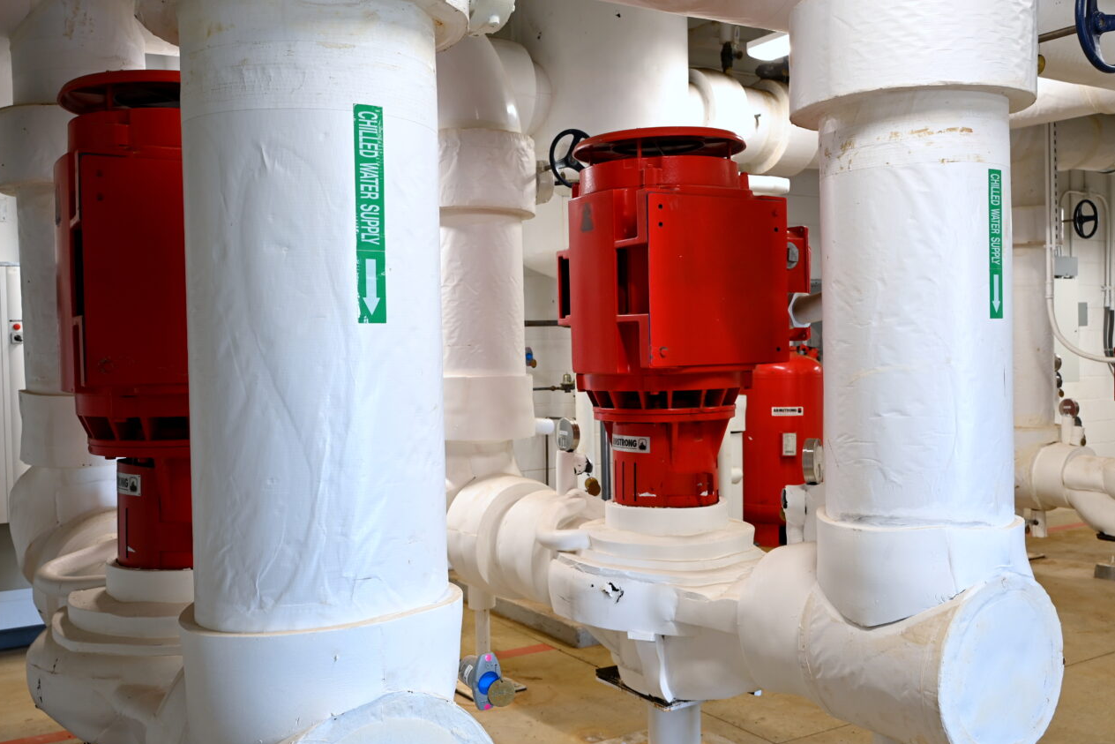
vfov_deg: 38.9
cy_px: 373
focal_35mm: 34
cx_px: 500
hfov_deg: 55.7
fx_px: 1053
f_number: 7.1
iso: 250
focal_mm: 28
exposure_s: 1/10
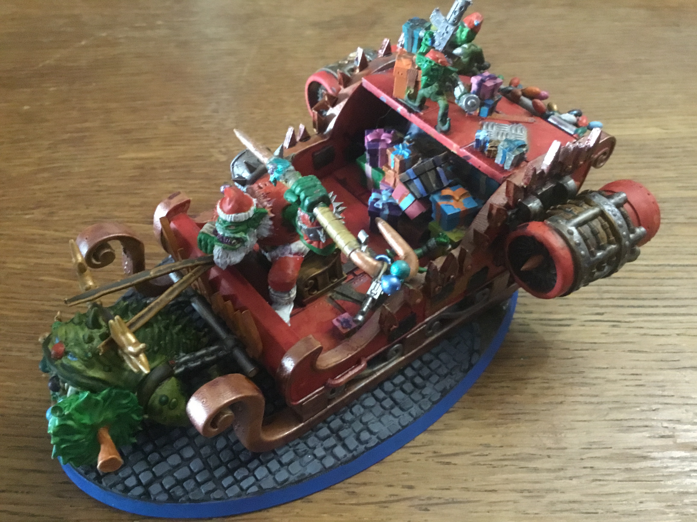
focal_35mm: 31
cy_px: 261
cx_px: 348
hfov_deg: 58.4
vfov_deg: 45.4
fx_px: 624
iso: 640
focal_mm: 3.3
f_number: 2.4
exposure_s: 1/17
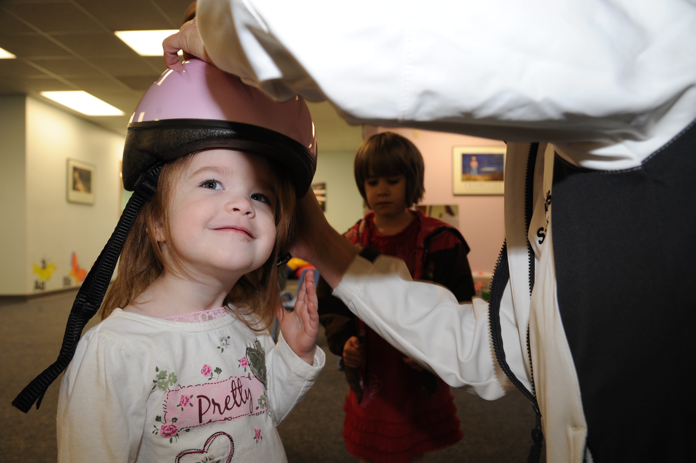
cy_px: 232
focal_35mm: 28
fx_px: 541
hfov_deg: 65.5
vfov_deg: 46.3
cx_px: 348
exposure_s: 1/60
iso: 800
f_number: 6.3
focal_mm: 28
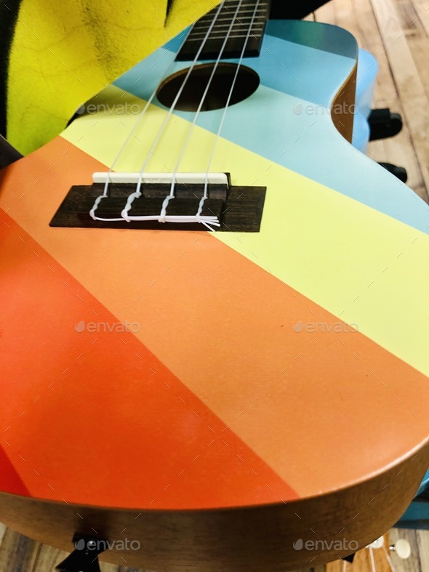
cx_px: 214
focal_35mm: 28
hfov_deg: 49.7
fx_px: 463
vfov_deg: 63.5
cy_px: 286
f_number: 1.8
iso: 125
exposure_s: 1/60
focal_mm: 4
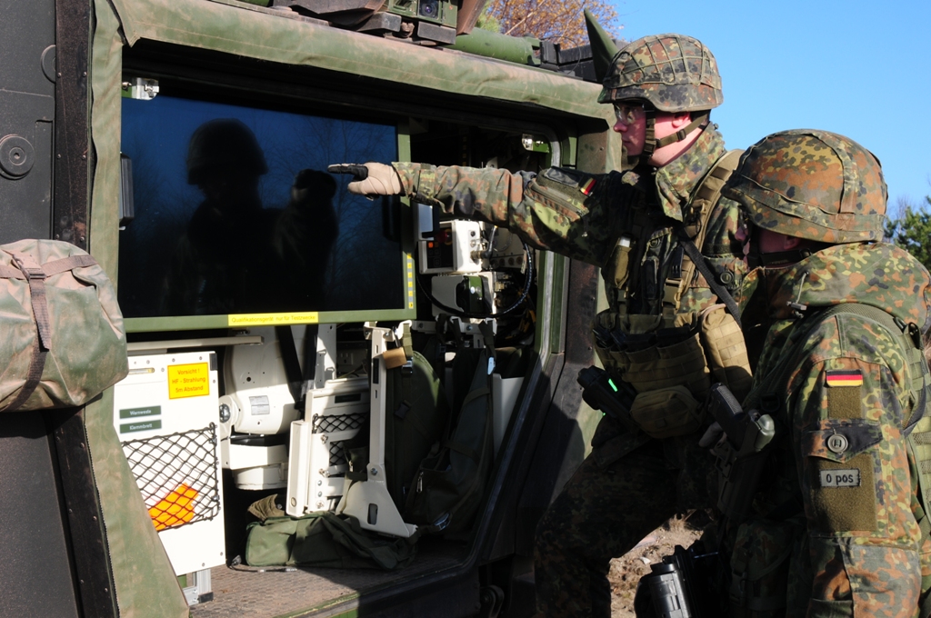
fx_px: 1240
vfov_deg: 28.0
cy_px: 309
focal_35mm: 48
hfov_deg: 41.2
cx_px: 466
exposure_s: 1/125
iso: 200
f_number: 11
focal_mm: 32
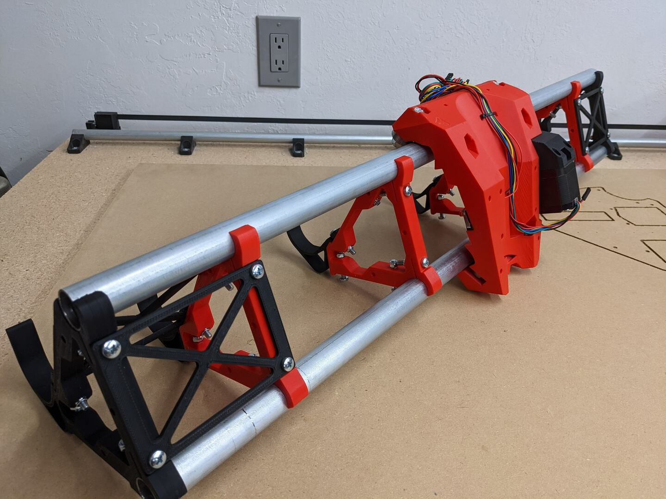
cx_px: 333
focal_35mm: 27
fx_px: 519
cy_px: 250
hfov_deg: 65.3
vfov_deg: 51.4
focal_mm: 4.38
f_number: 1.73
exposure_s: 1/30
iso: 50
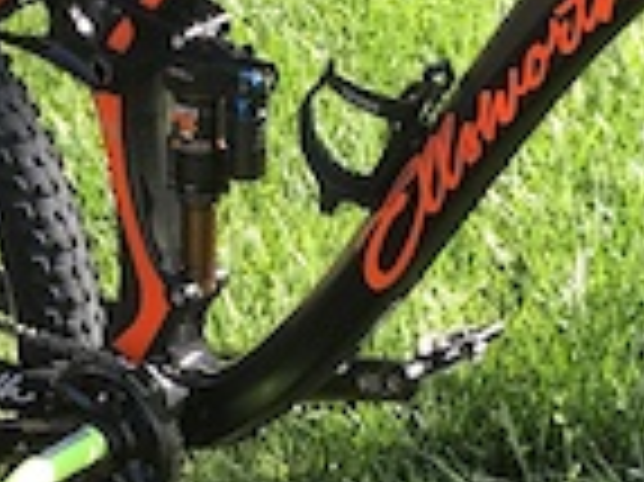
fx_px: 2918
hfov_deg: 12.6
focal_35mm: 157
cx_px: 324
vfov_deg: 9.4
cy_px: 509
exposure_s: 1/389
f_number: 1.8
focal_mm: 3.99
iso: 20
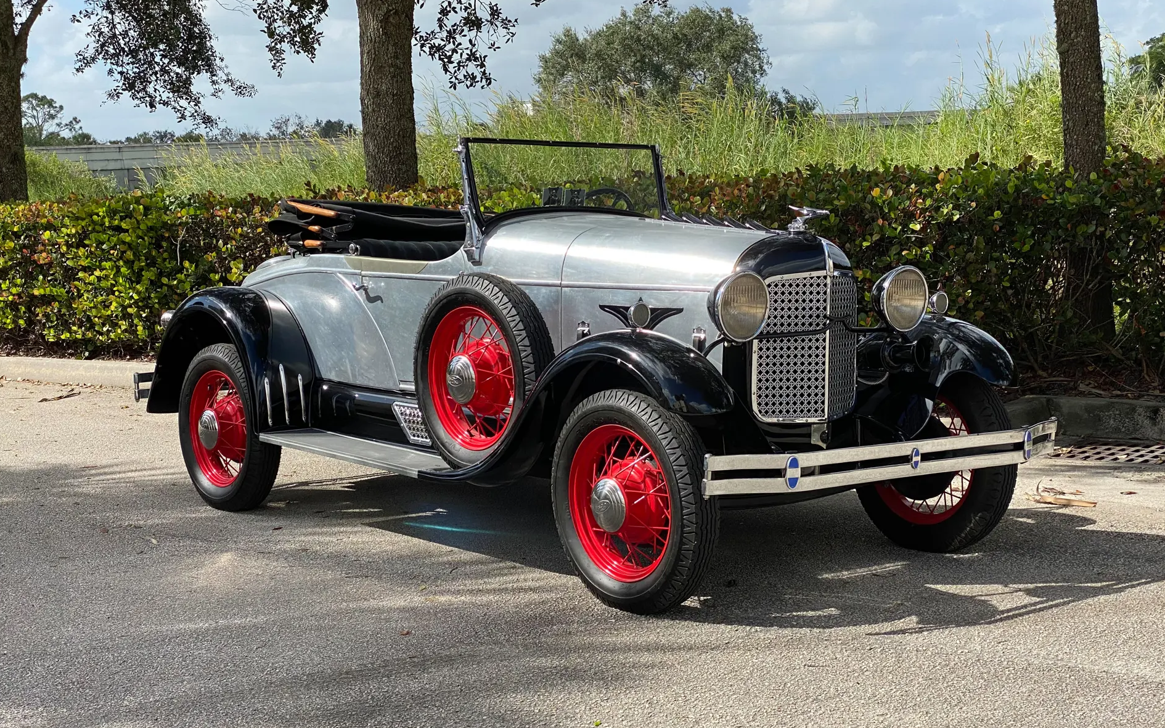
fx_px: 1778
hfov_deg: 36.3
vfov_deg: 23.1
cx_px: 583
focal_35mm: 56
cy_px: 396
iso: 20
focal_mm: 6
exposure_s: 1/1199
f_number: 2
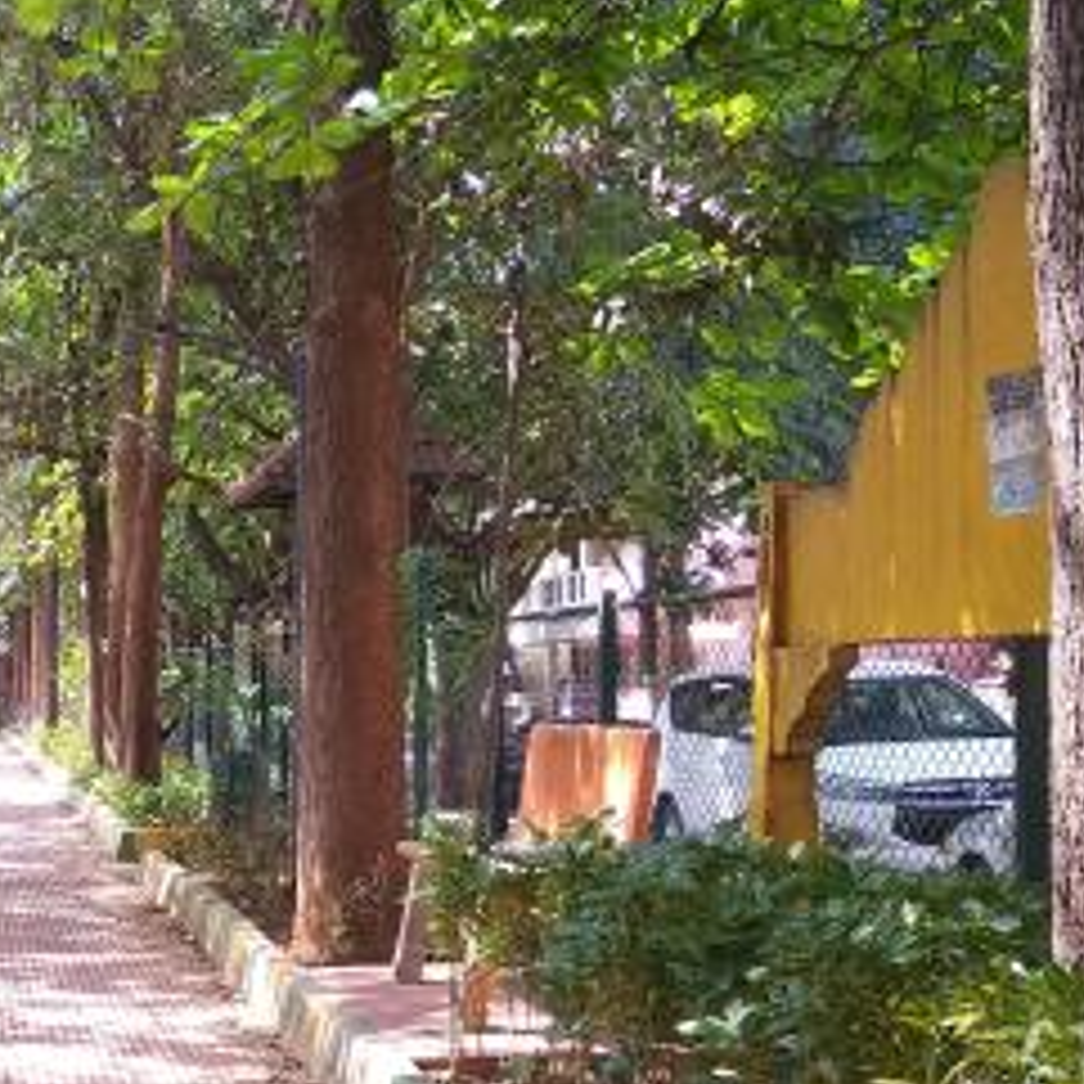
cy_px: 697
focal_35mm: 61
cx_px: -54
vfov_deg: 28.0
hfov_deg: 26.3
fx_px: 2161
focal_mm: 3.93
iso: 40
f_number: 1.7
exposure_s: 1/111
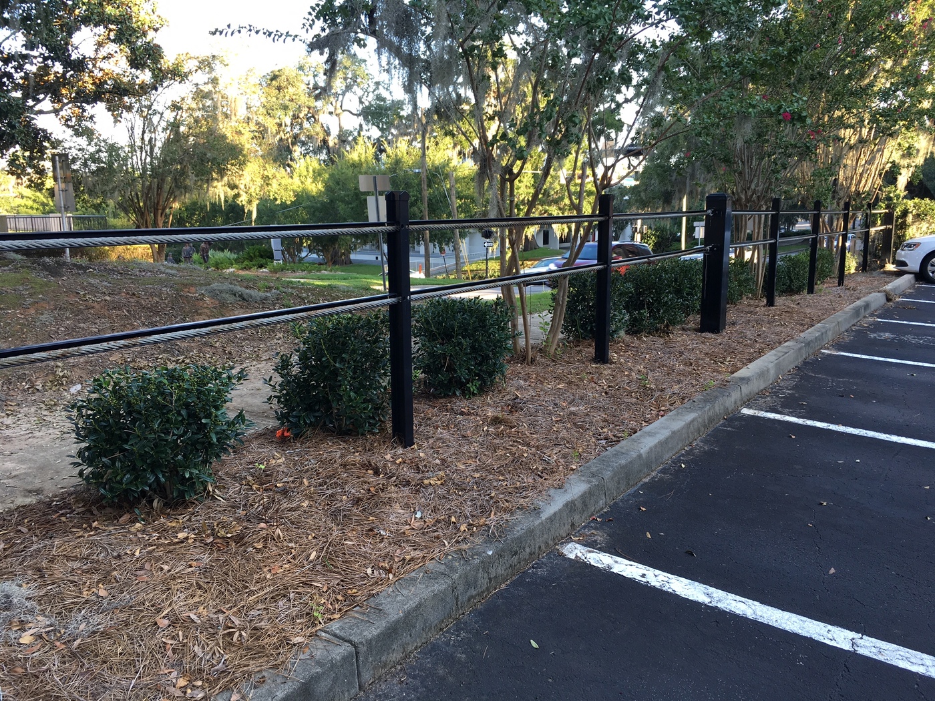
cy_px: 350
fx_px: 783
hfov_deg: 61.7
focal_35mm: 29
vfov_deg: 48.2
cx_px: 468
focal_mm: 4.15
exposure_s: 1/60
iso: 25
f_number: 2.2
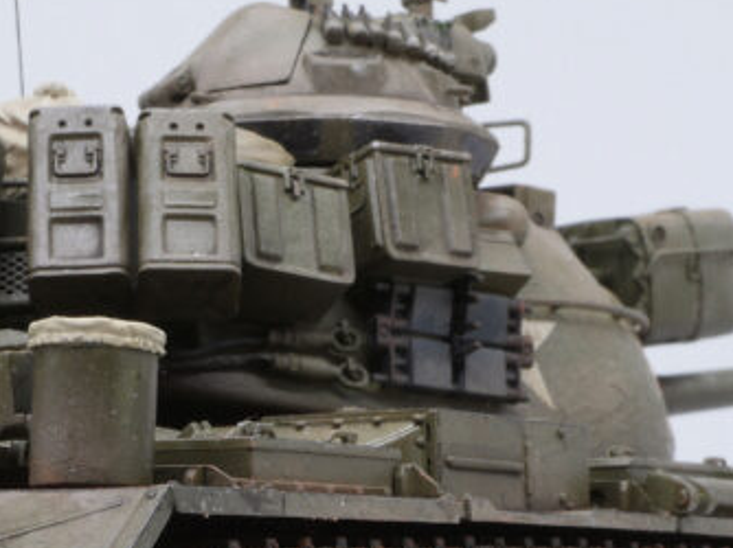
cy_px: 528
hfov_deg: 14.3
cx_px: 296
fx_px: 2920
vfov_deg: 10.7
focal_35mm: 138
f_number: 22
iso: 200
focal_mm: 30
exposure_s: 1/1.3
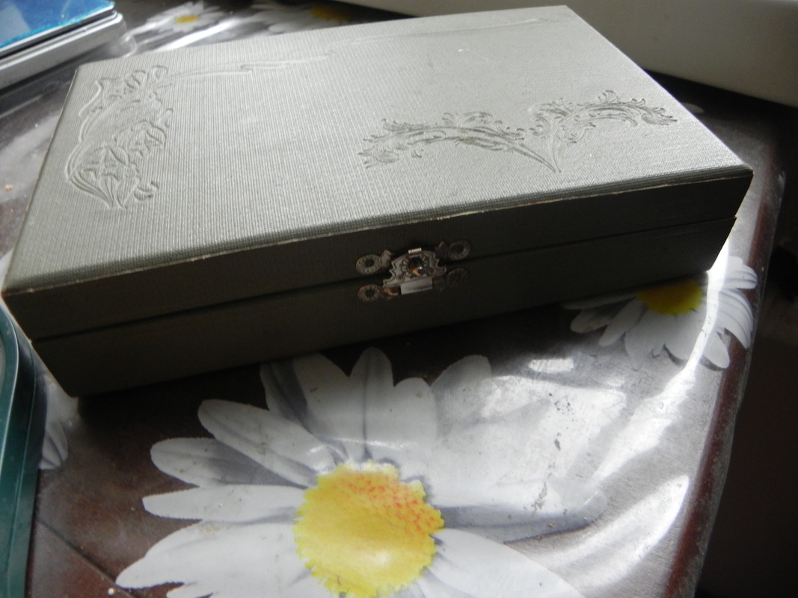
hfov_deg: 67.3
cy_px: 299
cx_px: 399
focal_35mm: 26
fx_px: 599
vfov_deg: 53.1
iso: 400
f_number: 2.8
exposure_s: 1/28.7
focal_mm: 4.6
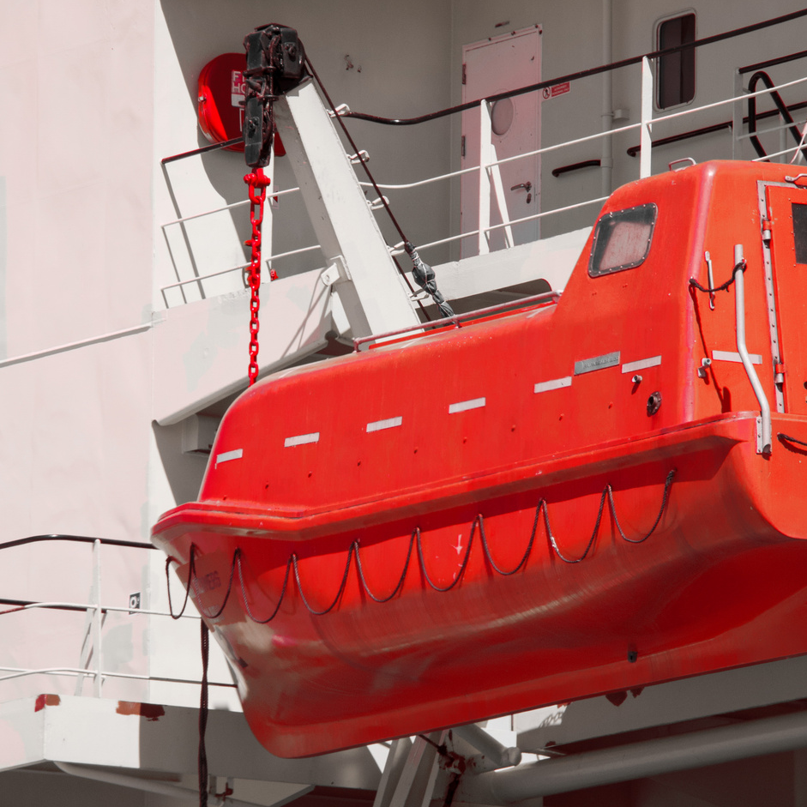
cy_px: 419
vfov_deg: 4.0
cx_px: 395
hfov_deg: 4.0
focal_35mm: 440
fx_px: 11605
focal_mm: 200
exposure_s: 1/400
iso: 200
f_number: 10
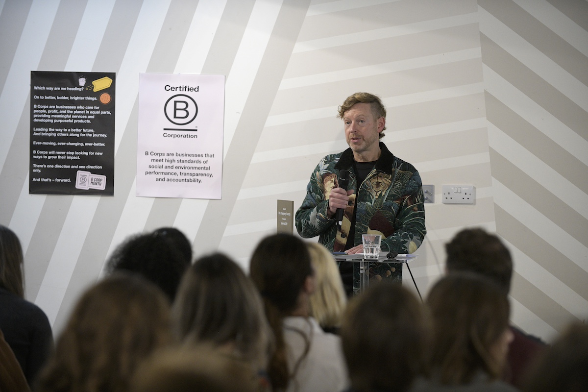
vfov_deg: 9.8
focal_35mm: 140
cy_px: 196
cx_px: 294
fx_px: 2286
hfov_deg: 14.7
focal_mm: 140
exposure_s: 1/160
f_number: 3.5
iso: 3200
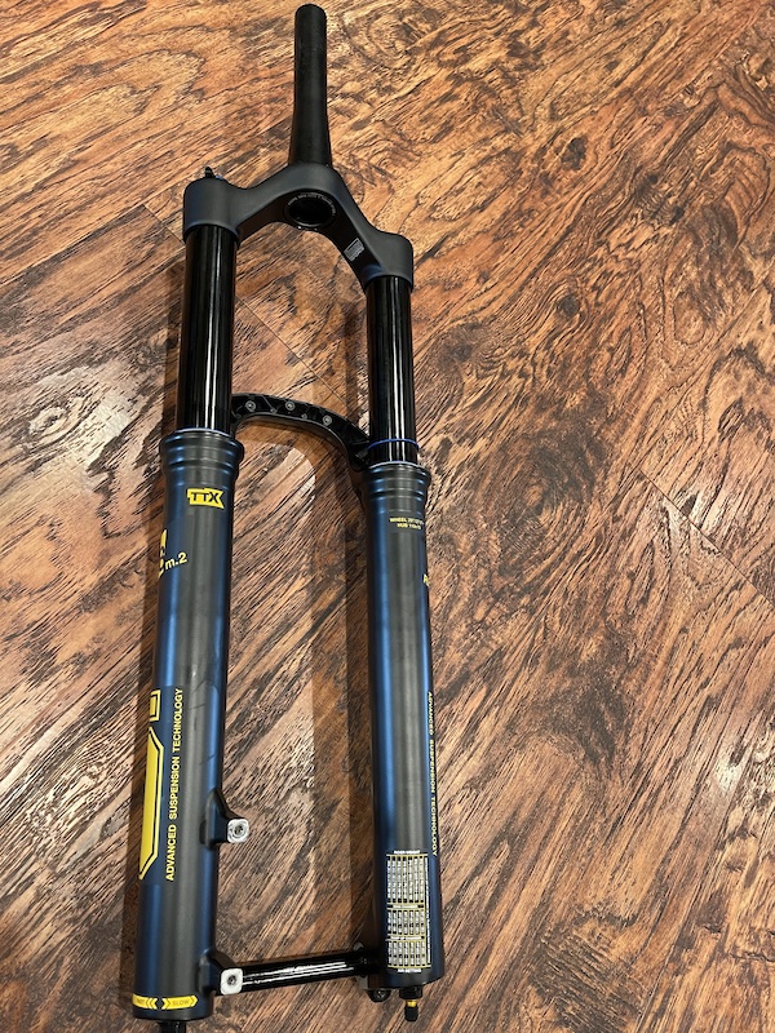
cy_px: 516
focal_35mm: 26
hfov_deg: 53.1
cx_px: 388
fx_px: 776
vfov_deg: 67.3
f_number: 1.6
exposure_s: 1/60
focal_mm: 5.1
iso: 320
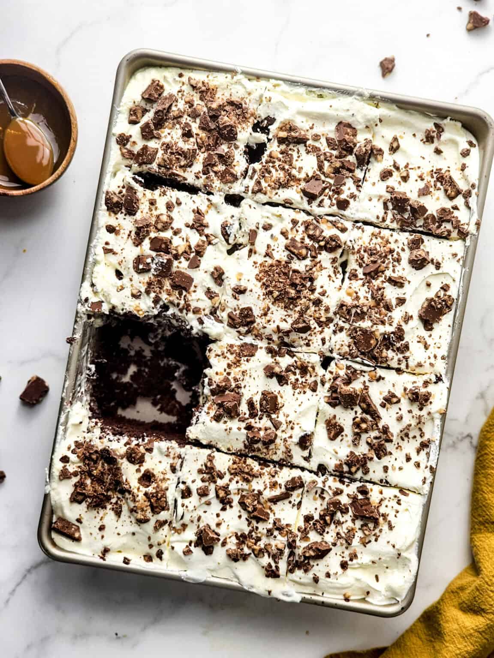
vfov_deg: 28.2
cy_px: 329
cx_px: 247
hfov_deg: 21.3
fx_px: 1313
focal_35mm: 69
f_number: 2.4
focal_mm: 7.9
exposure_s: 1/150
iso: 40
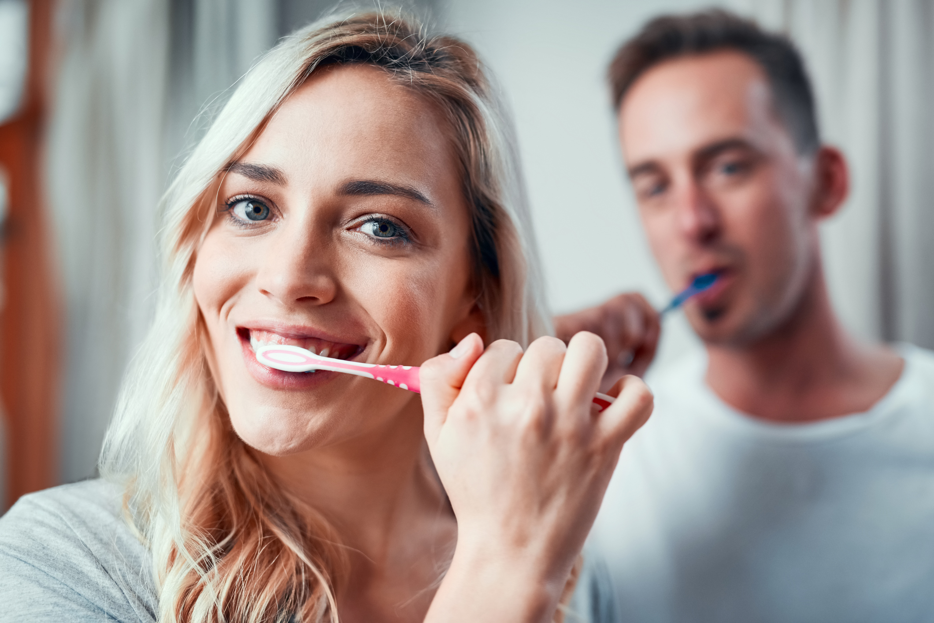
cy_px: 312
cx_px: 467
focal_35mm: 50
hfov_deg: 39.6
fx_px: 1297
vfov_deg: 27.0
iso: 320
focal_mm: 50
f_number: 2
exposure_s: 1/250
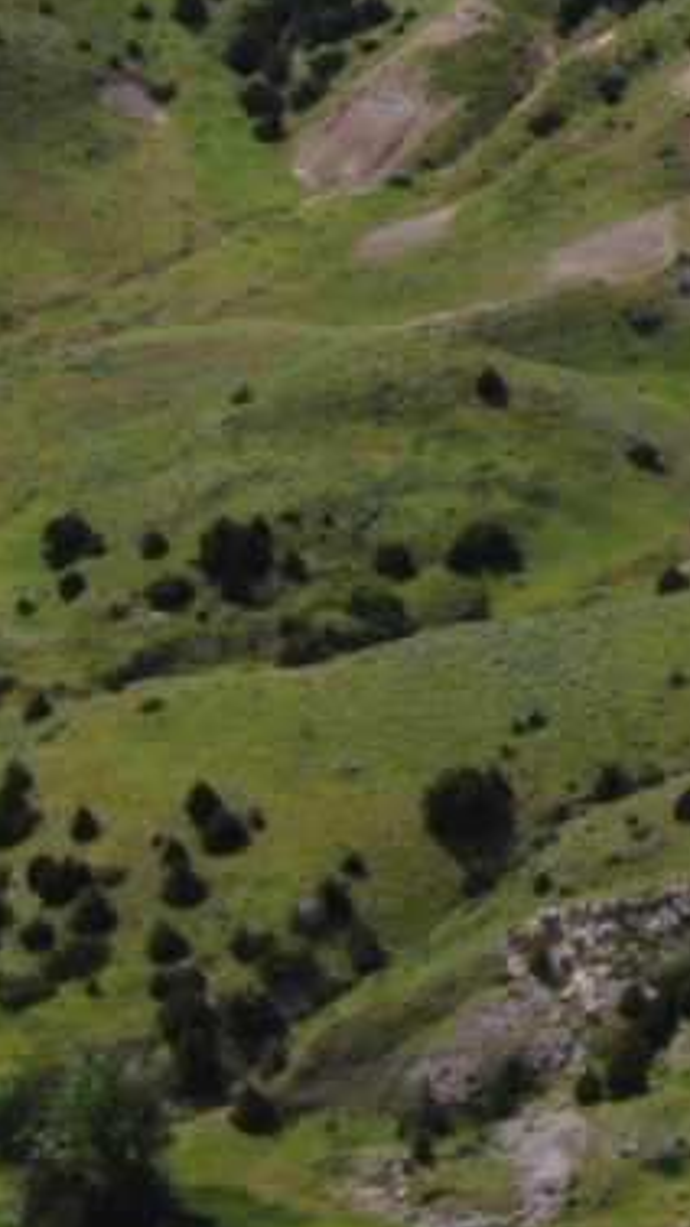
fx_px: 6930
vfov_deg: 9.8
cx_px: 2226
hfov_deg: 5.3
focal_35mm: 213
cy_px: -560
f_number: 3.8
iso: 100
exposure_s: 1/1000
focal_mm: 8.6
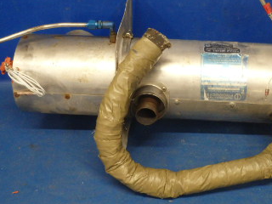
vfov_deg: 26.1
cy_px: 83
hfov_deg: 34.0
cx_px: 184
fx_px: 440
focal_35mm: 56
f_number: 3.9
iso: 500
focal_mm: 5
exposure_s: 1/30
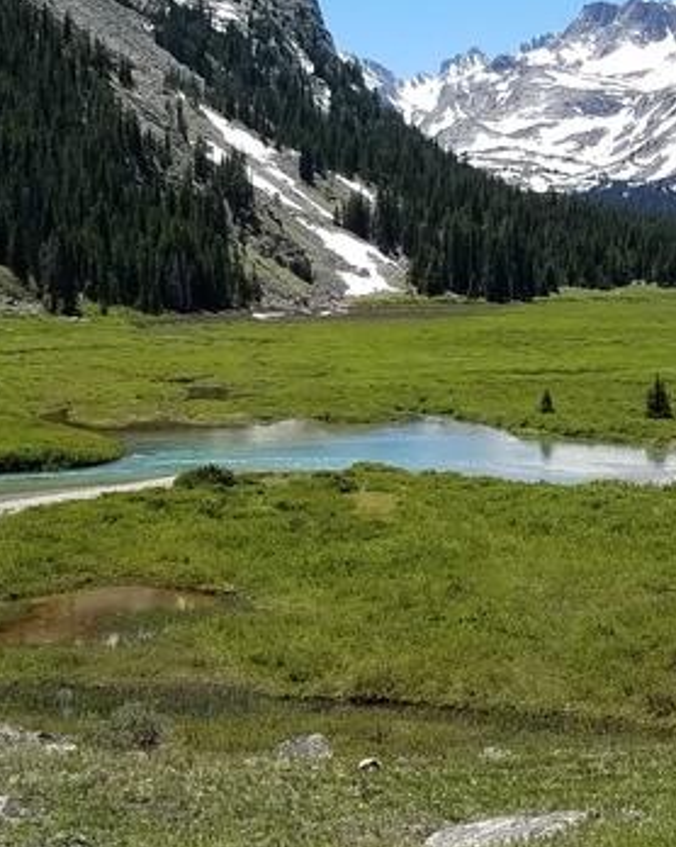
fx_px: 1827
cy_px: 321
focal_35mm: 73
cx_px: 574
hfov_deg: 20.6
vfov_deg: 26.0
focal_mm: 4.2
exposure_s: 1/2480
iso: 50
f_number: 1.7
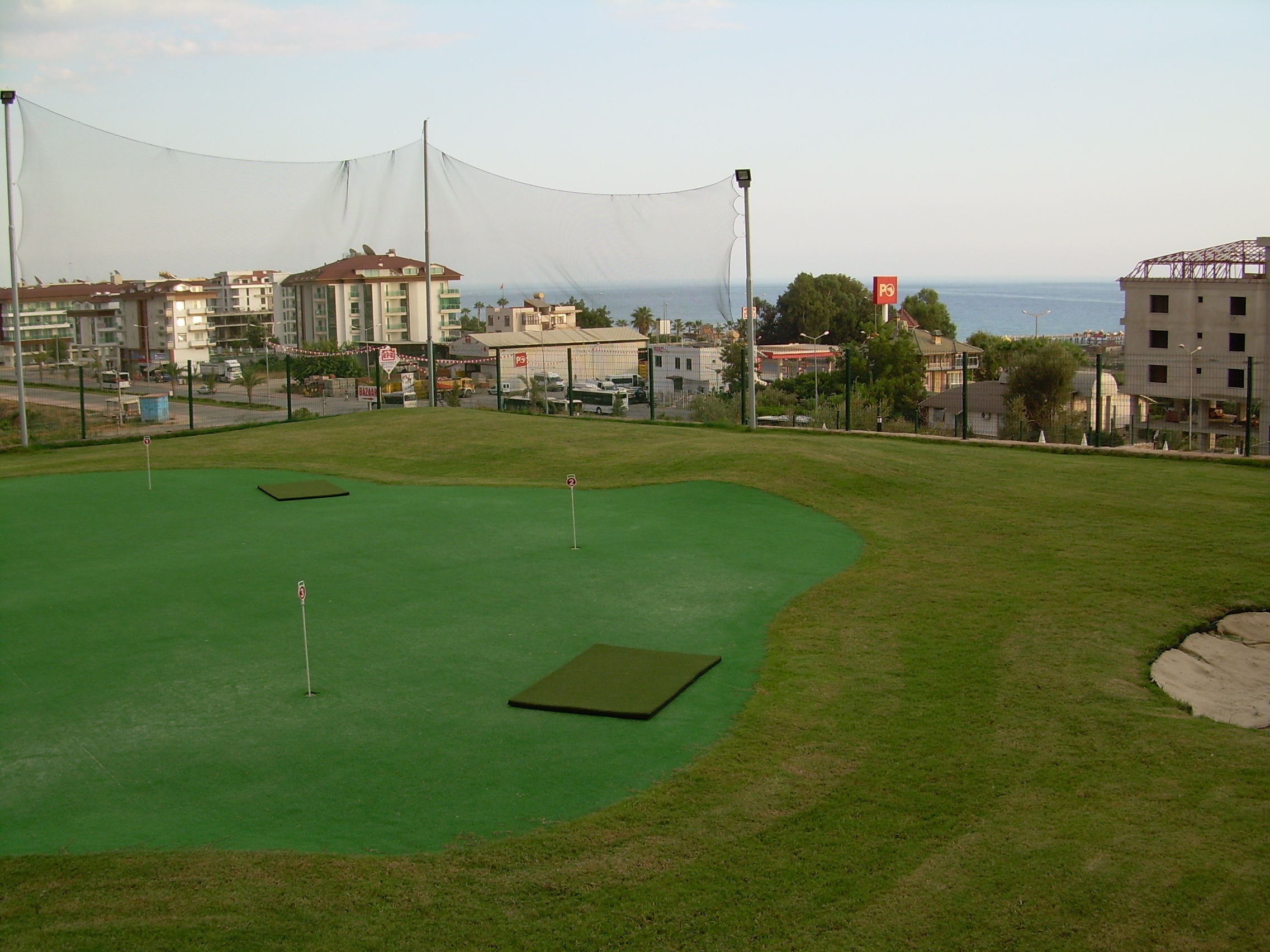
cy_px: 476
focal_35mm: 38
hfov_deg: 49.0
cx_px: 635
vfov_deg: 37.7
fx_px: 1394
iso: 50
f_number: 4.6
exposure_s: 1/177
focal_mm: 6.3
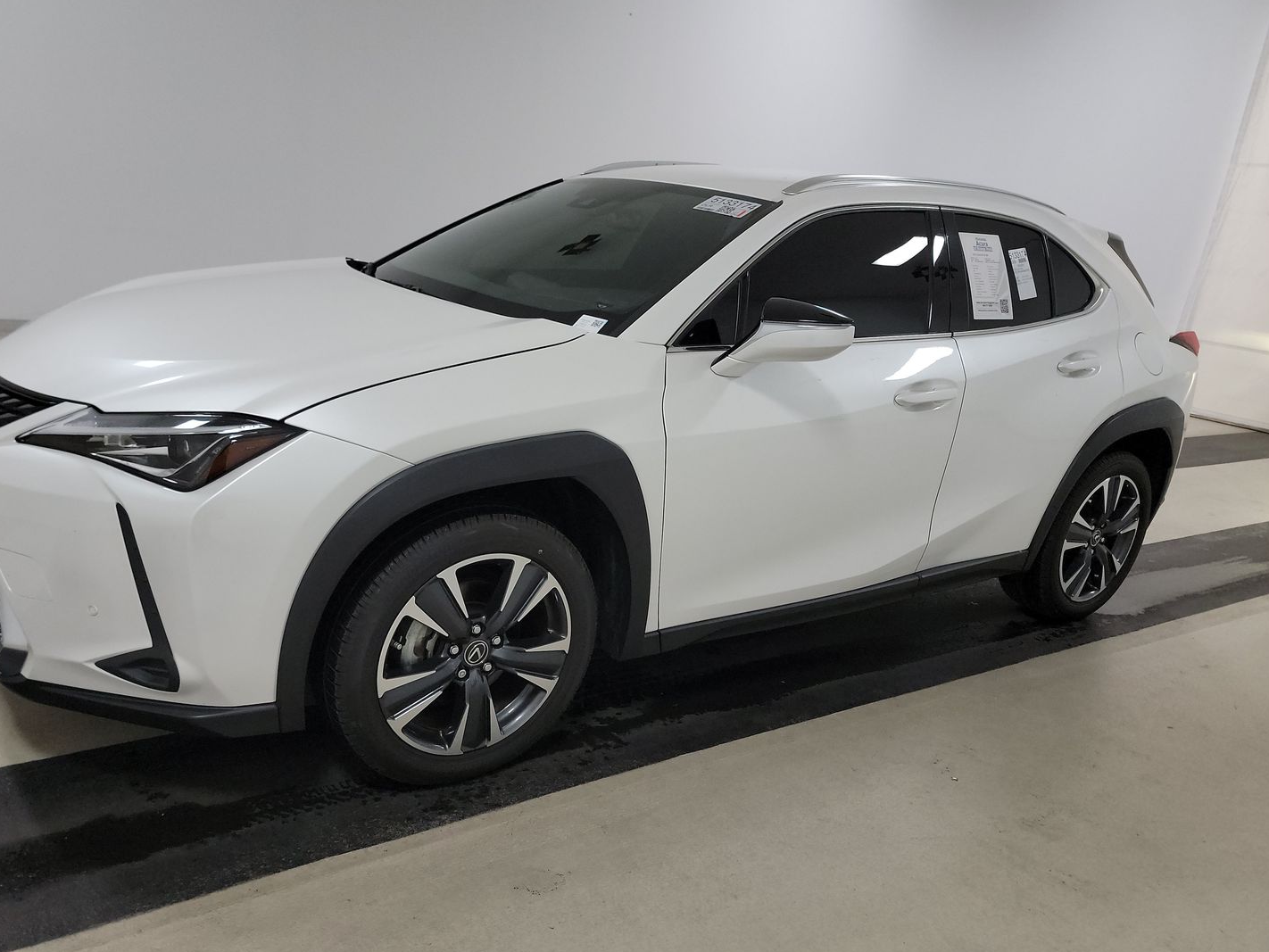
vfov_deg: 51.3
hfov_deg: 65.1
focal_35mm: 27
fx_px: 990
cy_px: 500
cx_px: 566
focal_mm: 6.7
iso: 839
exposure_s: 1/59
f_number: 1.8
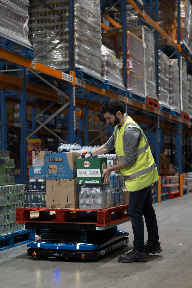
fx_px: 560
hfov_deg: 19.5
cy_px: 144
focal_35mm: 70
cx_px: 96
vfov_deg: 28.8
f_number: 2.8
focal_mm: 70
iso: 1250
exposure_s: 1/50
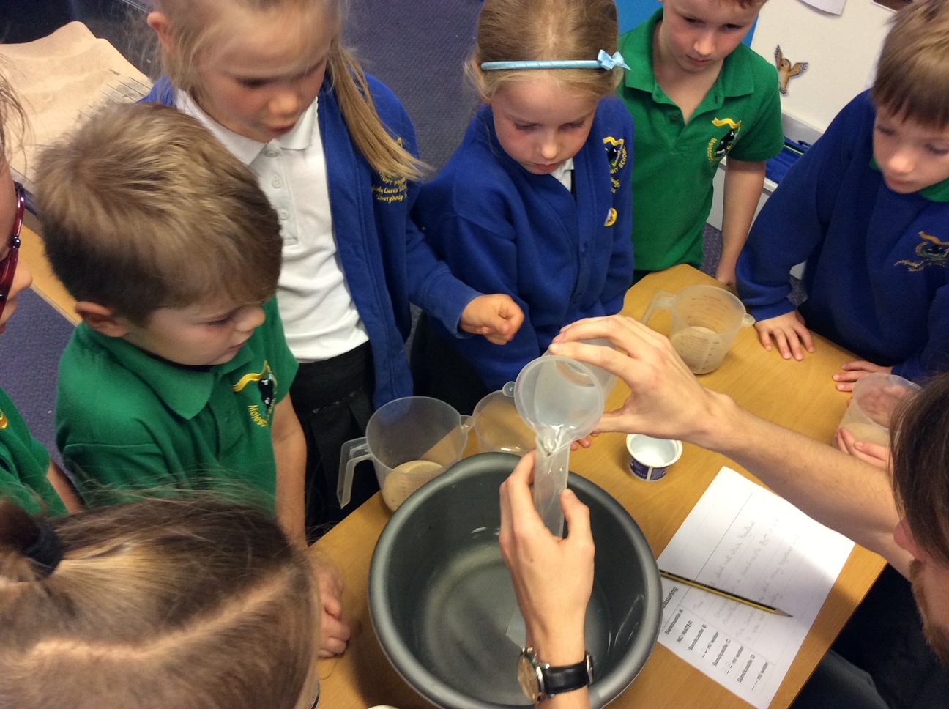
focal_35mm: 32
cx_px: 474
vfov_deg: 44.1
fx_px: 876
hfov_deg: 56.9
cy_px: 354
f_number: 2.4
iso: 125
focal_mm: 3.3
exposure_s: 1/25
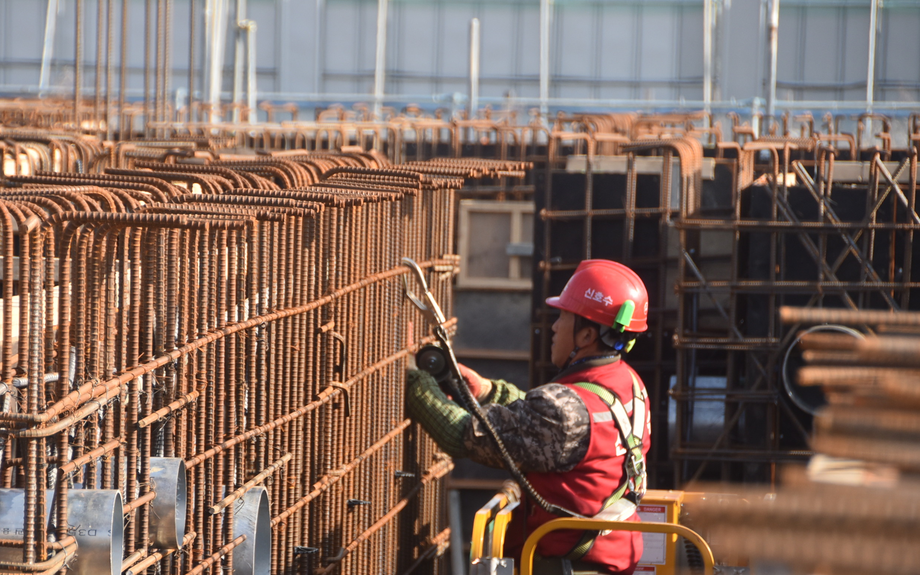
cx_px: 407
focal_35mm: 241
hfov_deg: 8.7
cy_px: 353
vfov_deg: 5.4
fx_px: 6042
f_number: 5.6
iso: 280
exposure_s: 1/500
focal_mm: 130
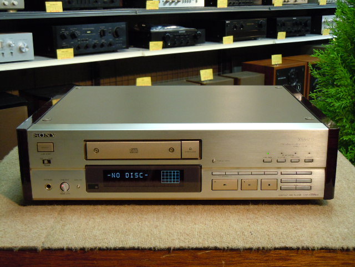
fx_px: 533
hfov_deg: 36.8
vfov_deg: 28.0
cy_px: 134
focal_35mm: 52
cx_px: 178
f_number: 3.9
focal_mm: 9.3
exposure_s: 1/20
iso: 400
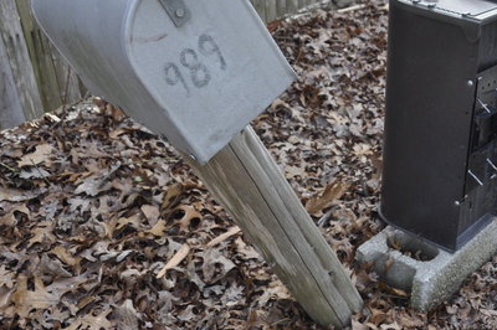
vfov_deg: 29.7
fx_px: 621
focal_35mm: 45
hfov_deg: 42.7
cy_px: 125
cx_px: 352
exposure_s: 1/125
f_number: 5.6
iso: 200
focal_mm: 20
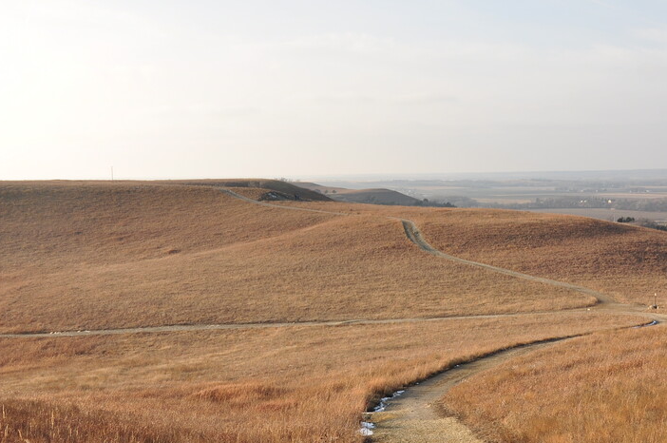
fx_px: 1013
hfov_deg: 36.4
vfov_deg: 24.7
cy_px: 232
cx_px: 372
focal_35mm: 55
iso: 200
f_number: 8
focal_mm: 25
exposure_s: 1/250
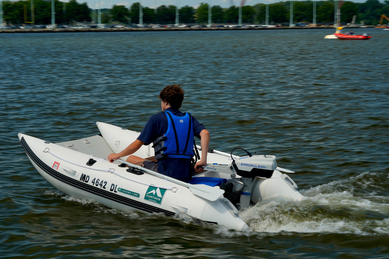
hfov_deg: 25.4
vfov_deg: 17.1
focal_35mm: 80
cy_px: 130
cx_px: 194
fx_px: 864
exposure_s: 1/50
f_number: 13
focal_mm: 80
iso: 100
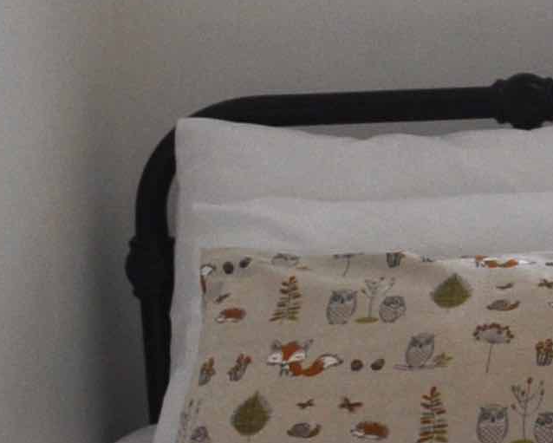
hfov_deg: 10.2
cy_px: 255
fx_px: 2784
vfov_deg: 9.1
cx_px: 1211
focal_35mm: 170
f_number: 5
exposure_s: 1/100
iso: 400
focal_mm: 18
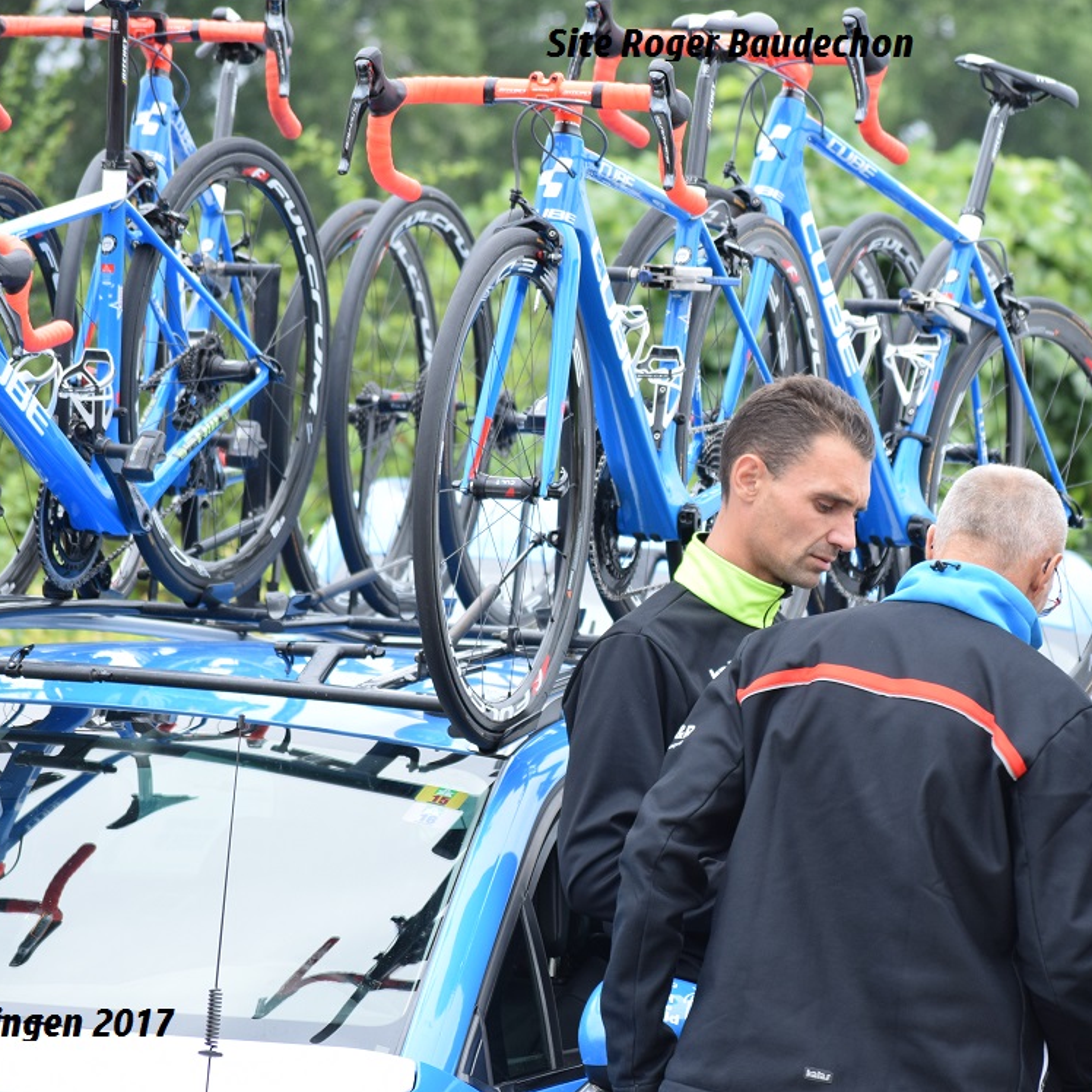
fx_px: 8209
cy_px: 546
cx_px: 730
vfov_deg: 7.6
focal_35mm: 230
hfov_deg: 7.6
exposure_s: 1/250
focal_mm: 120
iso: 400
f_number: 8
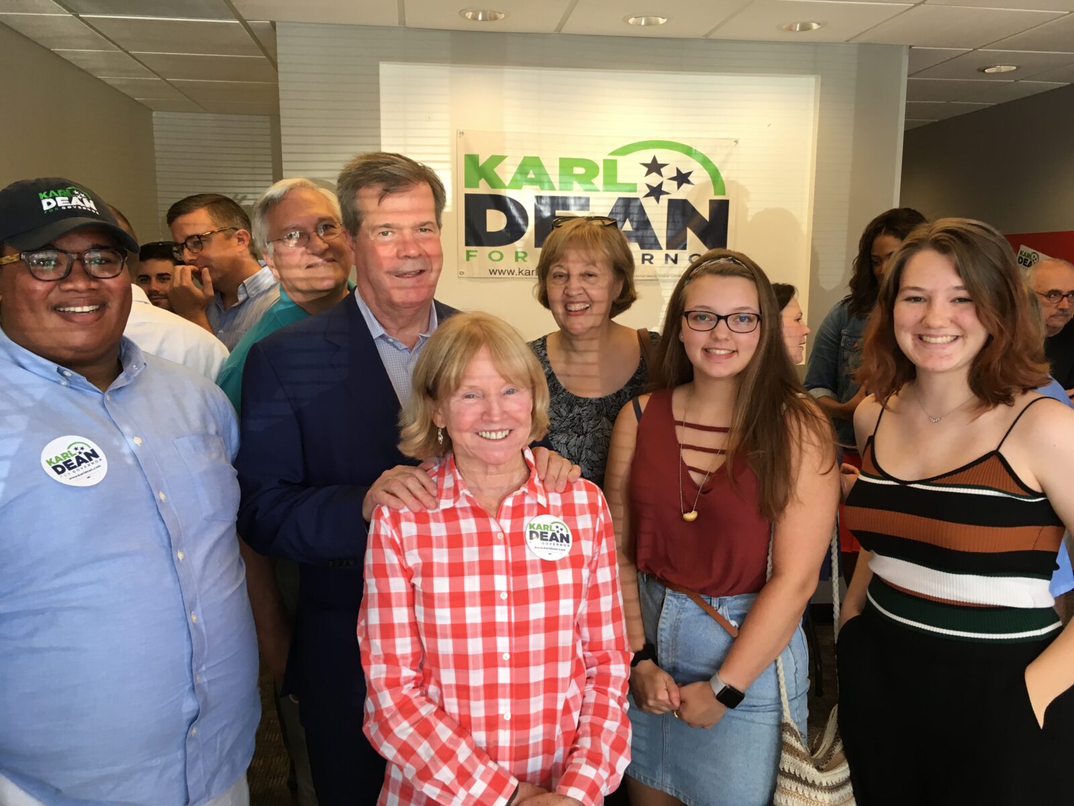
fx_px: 900
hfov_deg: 61.7
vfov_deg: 48.2
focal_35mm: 29
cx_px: 537
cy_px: 403
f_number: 2.2
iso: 25
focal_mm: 4.15
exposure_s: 1/30
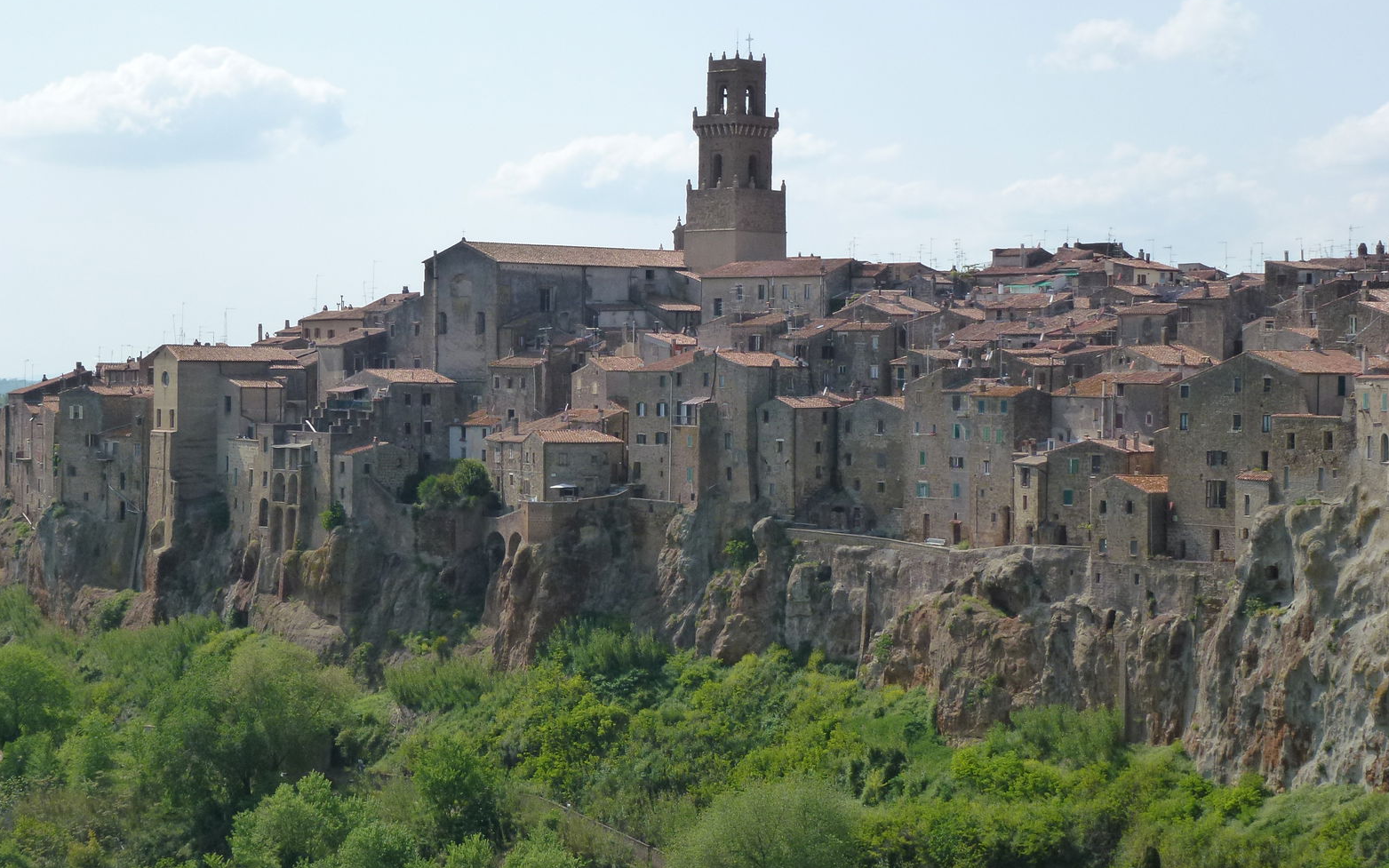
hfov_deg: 23.3
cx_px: 695
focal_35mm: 89
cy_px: 408
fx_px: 3369
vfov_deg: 14.7
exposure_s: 1/640
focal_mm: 14.8
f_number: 4.8
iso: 160
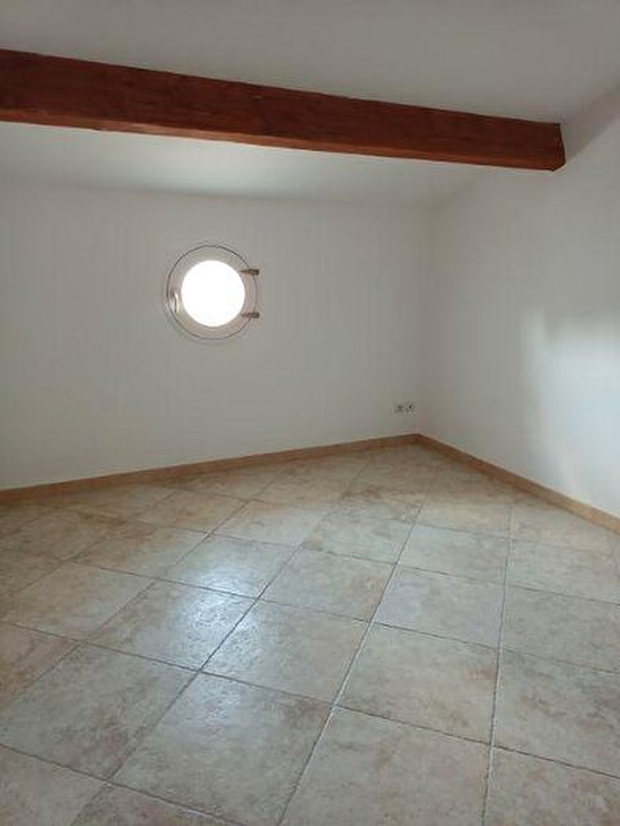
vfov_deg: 69.4
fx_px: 597
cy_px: 413
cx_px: 310
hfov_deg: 54.9
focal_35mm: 25
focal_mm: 4.71
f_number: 1.79
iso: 1609
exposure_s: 1/25
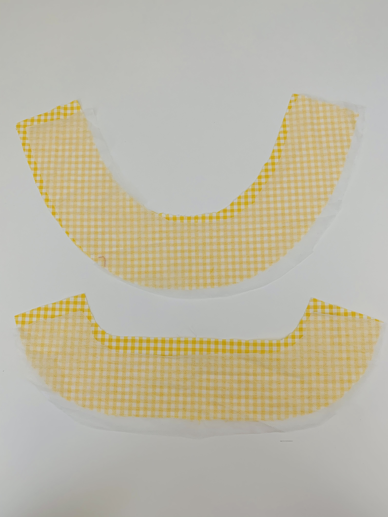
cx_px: 194
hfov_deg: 53.1
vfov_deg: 67.3
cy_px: 258
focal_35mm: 26
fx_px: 389
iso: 80
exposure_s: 1/121
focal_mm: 4.25
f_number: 1.8
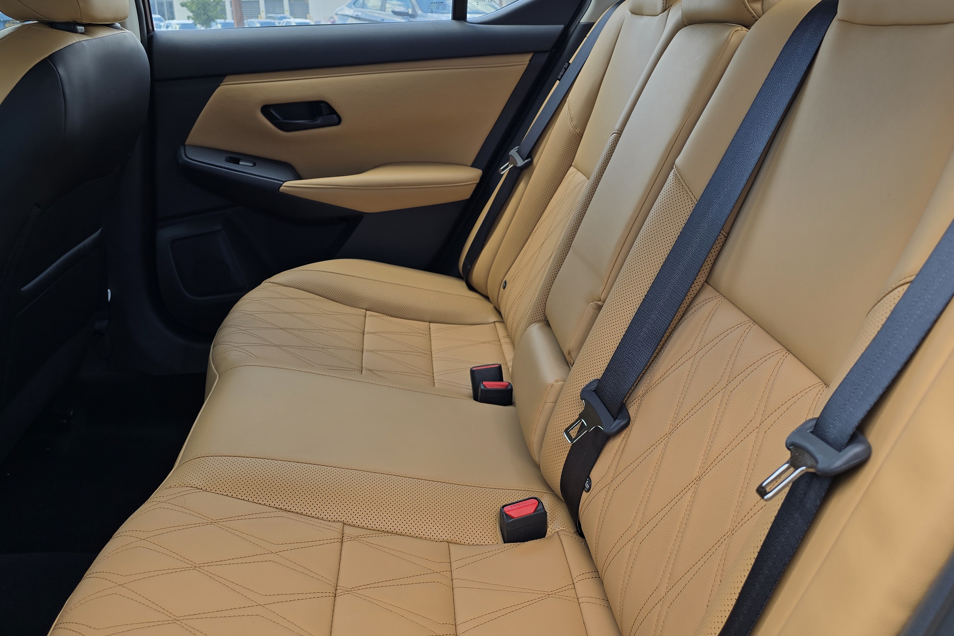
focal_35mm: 30
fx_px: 795
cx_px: 527
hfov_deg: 61.8
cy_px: 279
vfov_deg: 43.5
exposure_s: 1/259
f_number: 1.7
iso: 12
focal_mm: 6.3
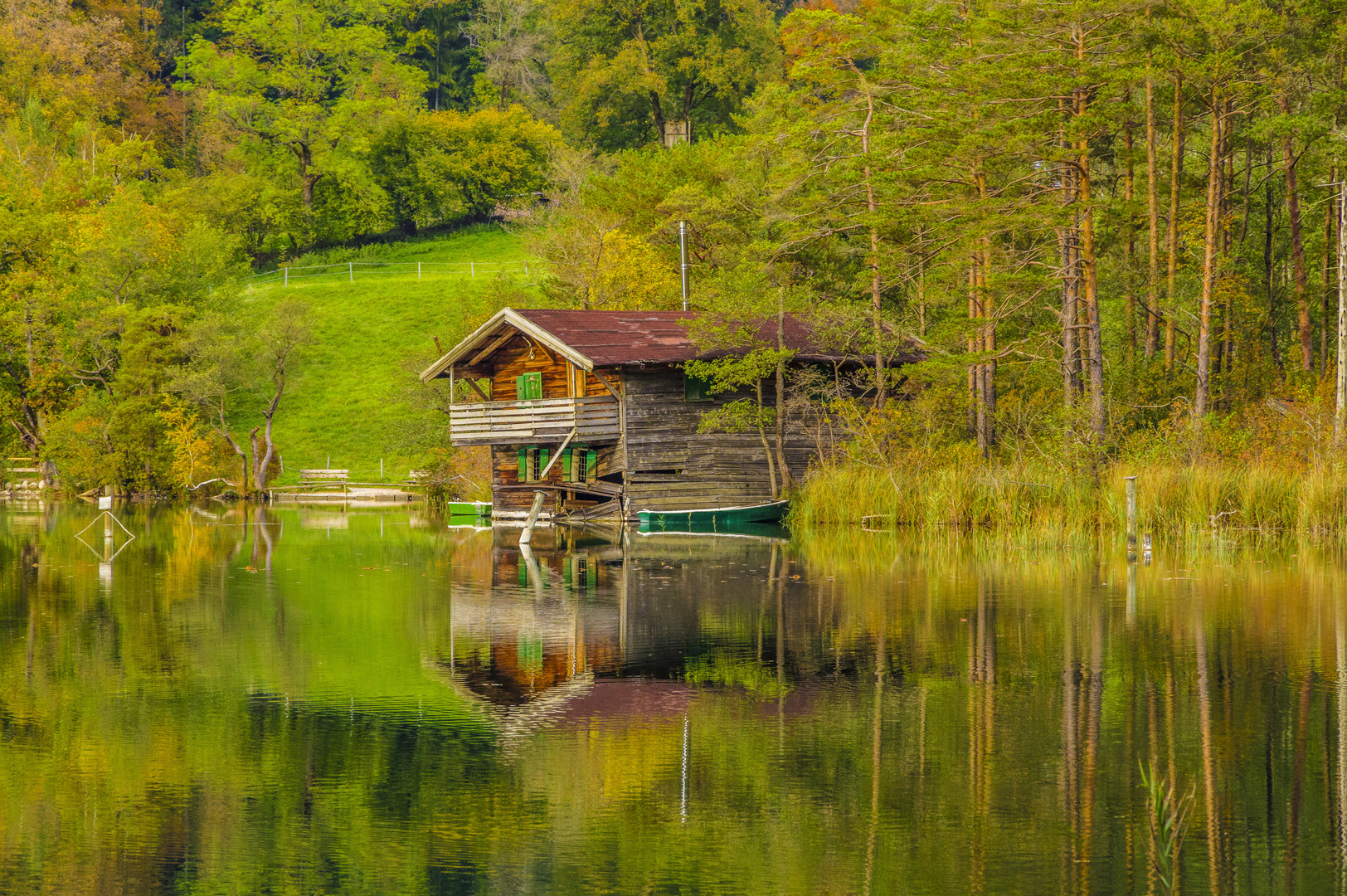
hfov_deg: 15.5
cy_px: 448
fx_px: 4935
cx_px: 674
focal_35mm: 132
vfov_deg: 10.4
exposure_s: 1/160
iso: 2000
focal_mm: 88
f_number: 11
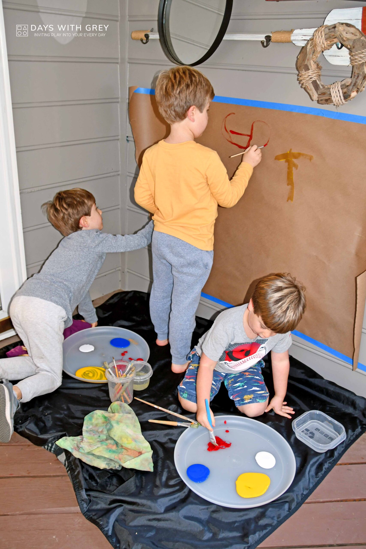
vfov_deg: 57.2
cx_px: 183
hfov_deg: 40.0
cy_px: 274
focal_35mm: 33
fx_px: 503
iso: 450
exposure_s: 1/60
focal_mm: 22
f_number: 2.8
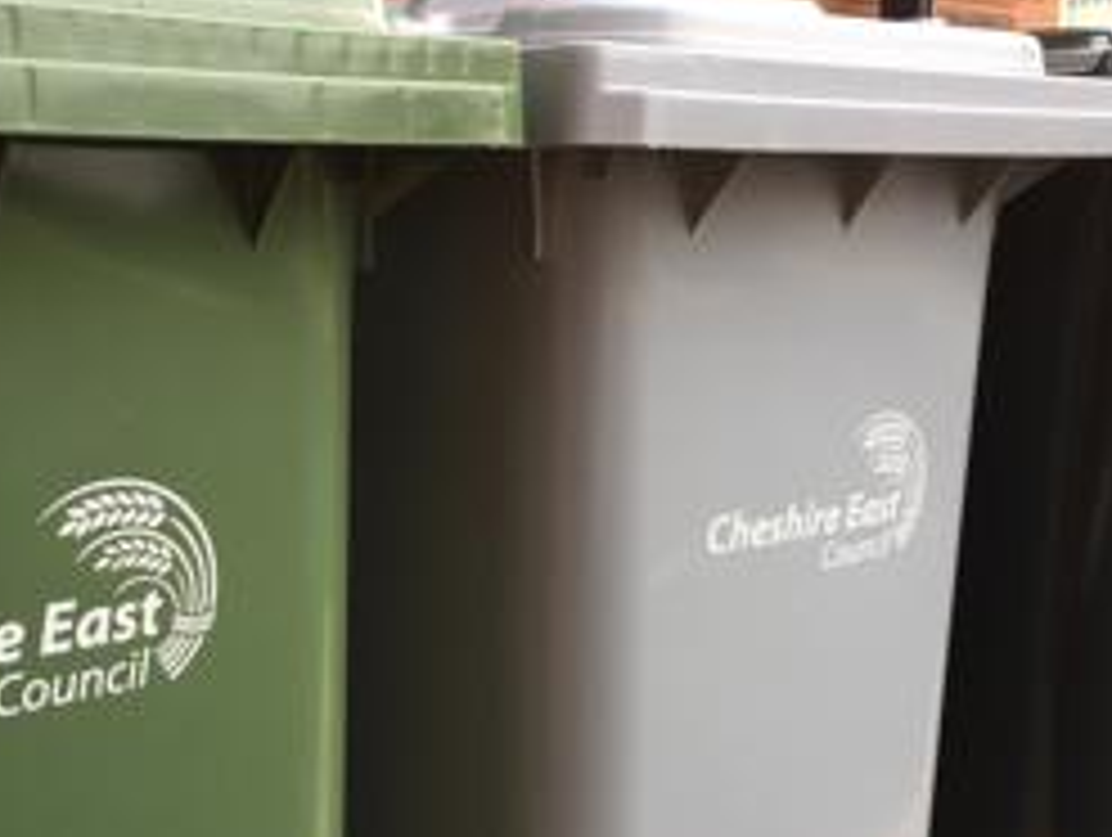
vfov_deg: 30.7
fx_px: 1512
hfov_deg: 40.3
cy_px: 569
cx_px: 470
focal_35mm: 47
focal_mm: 4.15
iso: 50
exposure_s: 1/100
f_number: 2.2
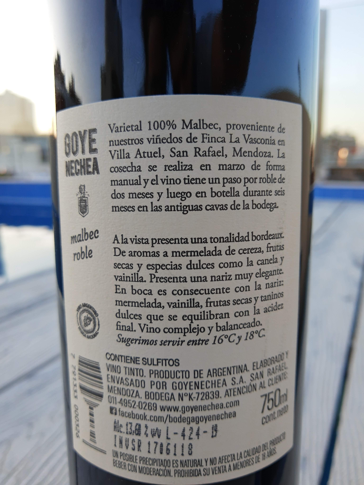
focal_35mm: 26
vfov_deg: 67.3
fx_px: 365
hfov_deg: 53.1
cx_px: 182
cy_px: 242
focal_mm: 3.95
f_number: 1.8
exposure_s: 1/100
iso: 49
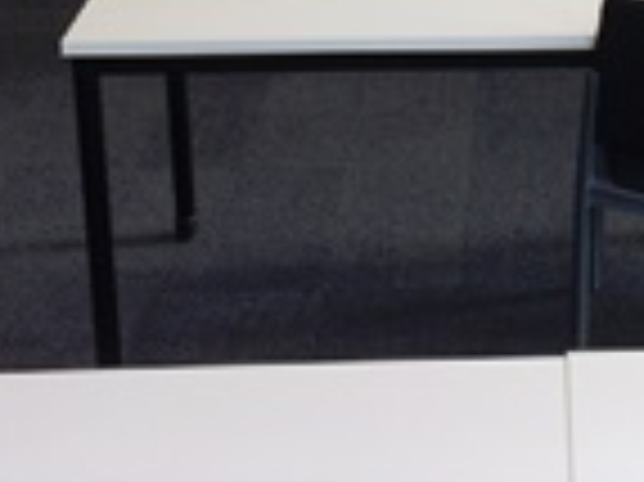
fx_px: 1729
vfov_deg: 15.1
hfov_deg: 20.6
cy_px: -164
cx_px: 610
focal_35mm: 93
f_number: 2.2
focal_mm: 4.15
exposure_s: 1/100
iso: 64
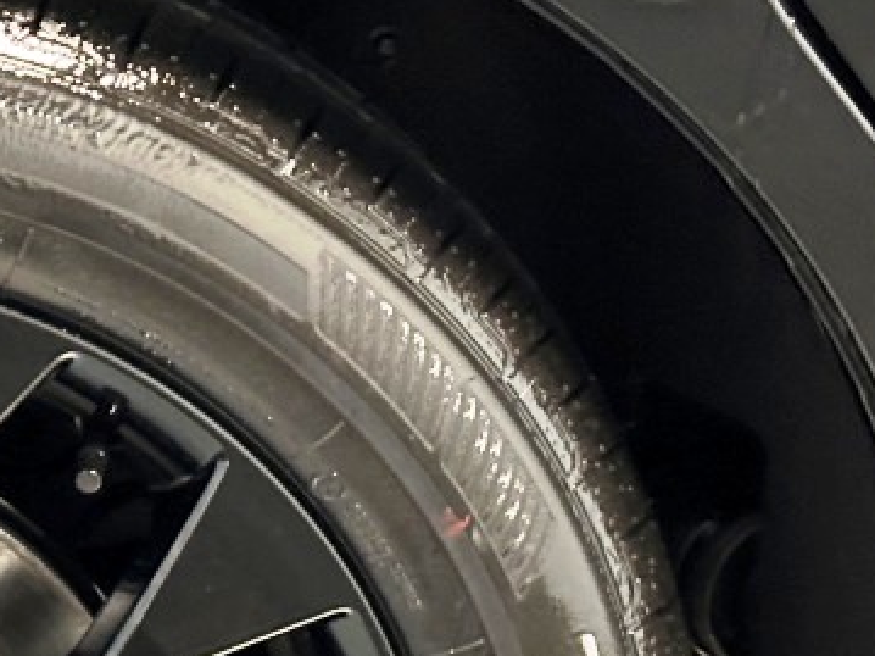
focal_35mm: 137
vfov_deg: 10.6
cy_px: 868
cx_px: -297
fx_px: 3462
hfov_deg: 13.8
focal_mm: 6.86
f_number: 1.78
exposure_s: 1/17
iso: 640
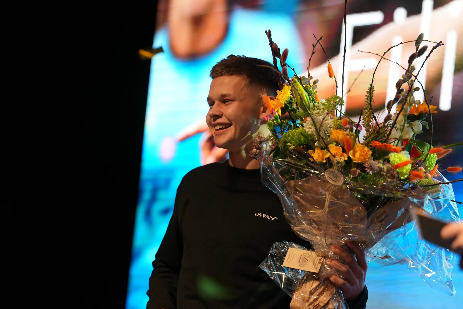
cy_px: 154
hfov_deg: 12.4
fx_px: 2123
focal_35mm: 165
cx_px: 232
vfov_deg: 8.3
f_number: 4
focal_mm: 165
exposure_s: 1/200
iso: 800
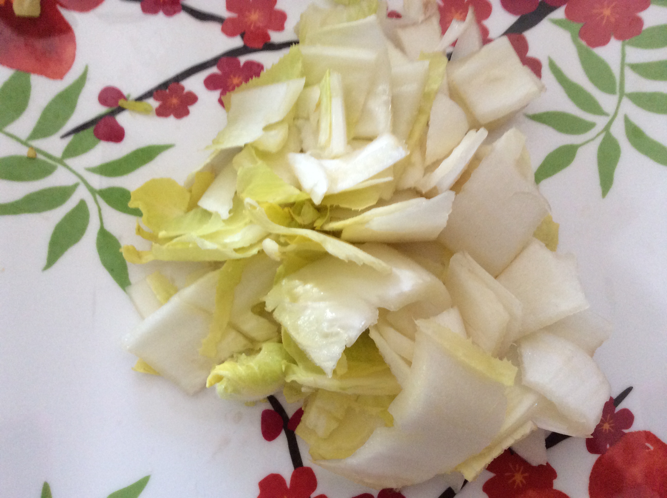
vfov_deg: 42.8
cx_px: 334
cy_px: 249
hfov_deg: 55.4
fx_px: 635
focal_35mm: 33
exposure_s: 1/24
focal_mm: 3.3
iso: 160
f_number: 2.4
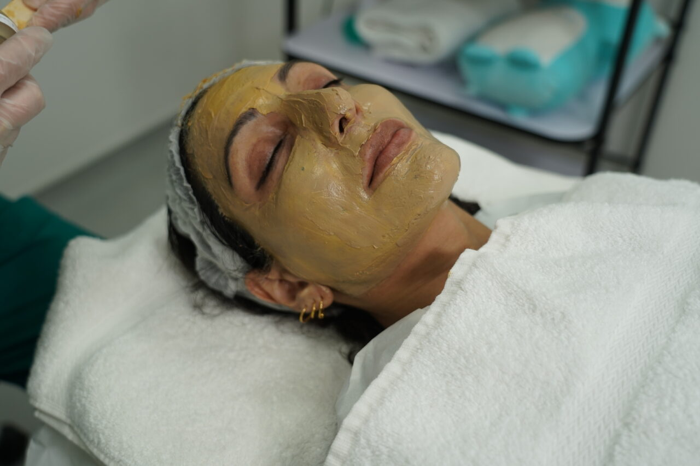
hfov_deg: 48.5
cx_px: 350
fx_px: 778
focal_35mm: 40
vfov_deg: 33.4
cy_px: 233
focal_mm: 40
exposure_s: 1/160
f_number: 4
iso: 200
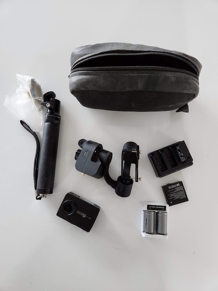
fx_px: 193
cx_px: 109
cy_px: 146
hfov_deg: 58.9
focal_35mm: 23
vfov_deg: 73.9
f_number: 1.8
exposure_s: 1/120
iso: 640
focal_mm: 5.4
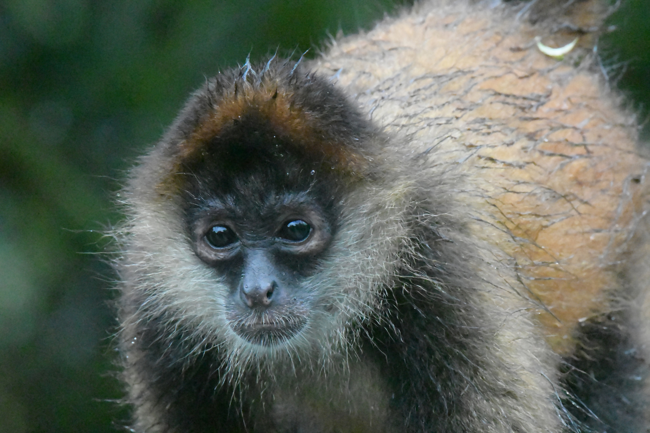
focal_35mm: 900
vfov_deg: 1.5
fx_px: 16249
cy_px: 216
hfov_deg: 2.3
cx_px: 325
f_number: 16
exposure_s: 1/1000
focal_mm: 600
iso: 51200
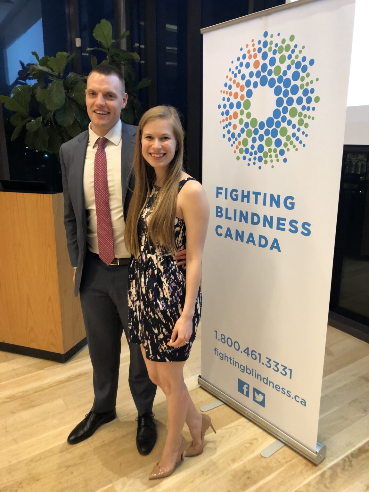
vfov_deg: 63.4
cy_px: 246
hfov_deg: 49.7
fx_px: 398
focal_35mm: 28
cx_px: 184
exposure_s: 1/15
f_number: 1.8
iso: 50
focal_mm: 3.99
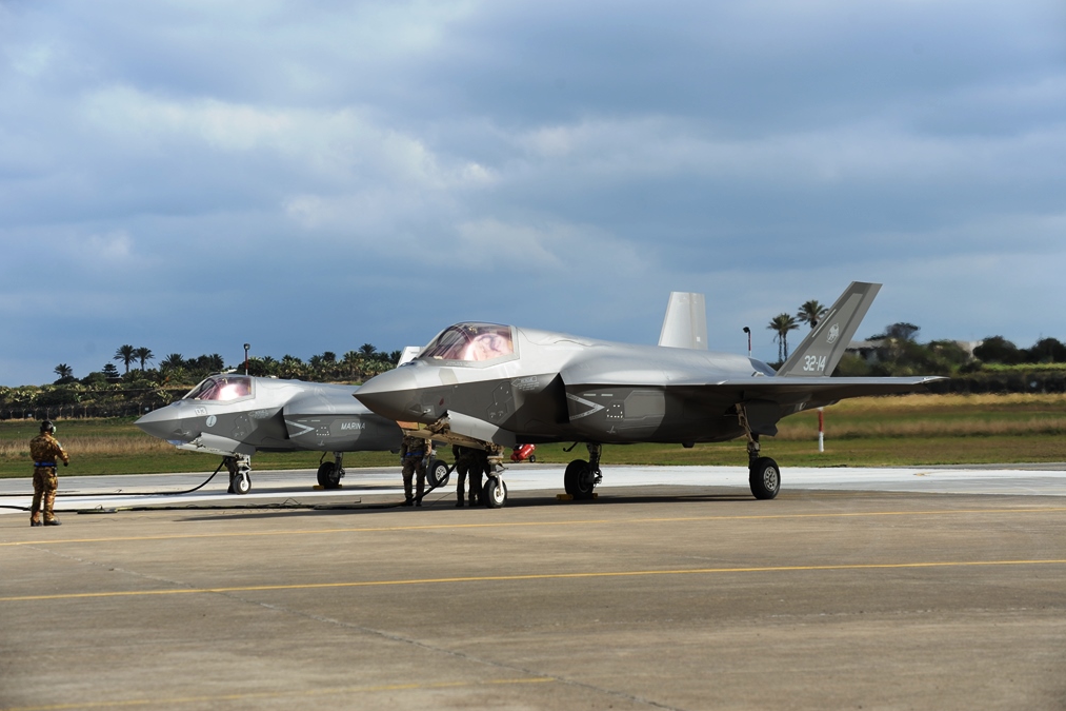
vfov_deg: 14.2
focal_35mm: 96
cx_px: 532
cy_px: 357
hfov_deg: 21.2
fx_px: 2842
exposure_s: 1/800
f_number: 7.1
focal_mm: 95
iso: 200
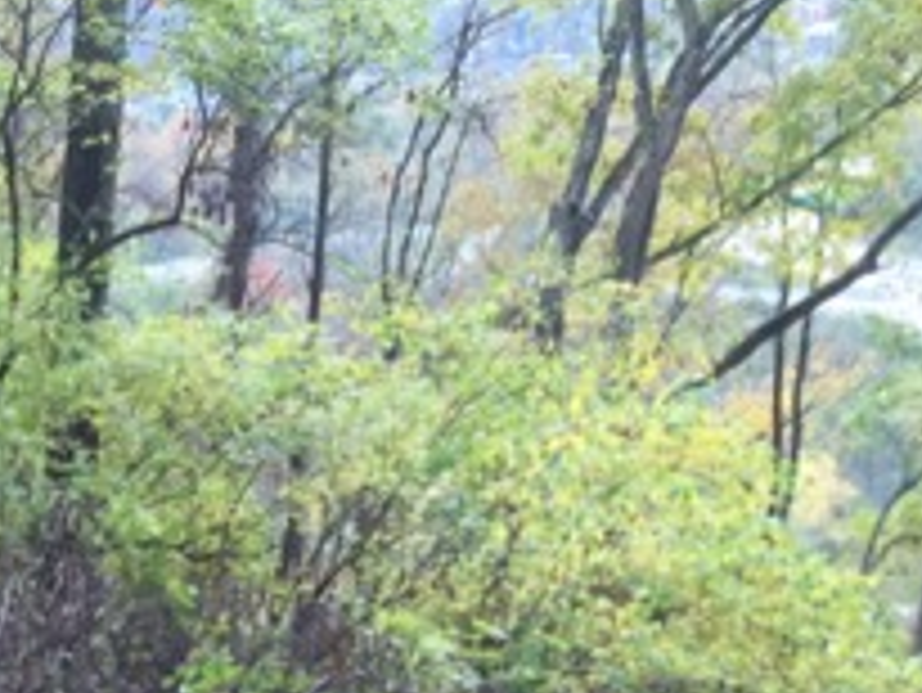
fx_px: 2825
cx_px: -234
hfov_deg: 17.5
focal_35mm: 106
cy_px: 1058
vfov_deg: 13.2
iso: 32
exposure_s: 1/120
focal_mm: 4.15
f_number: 2.2
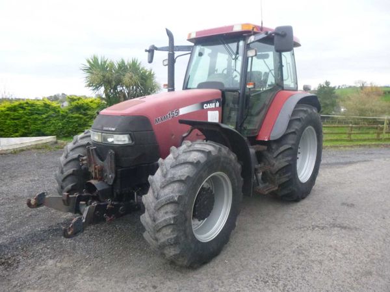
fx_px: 282
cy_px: 146
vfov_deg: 54.9
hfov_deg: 69.4
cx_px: 195
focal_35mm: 25
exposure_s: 1/30
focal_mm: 4.5
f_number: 3.9
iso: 400
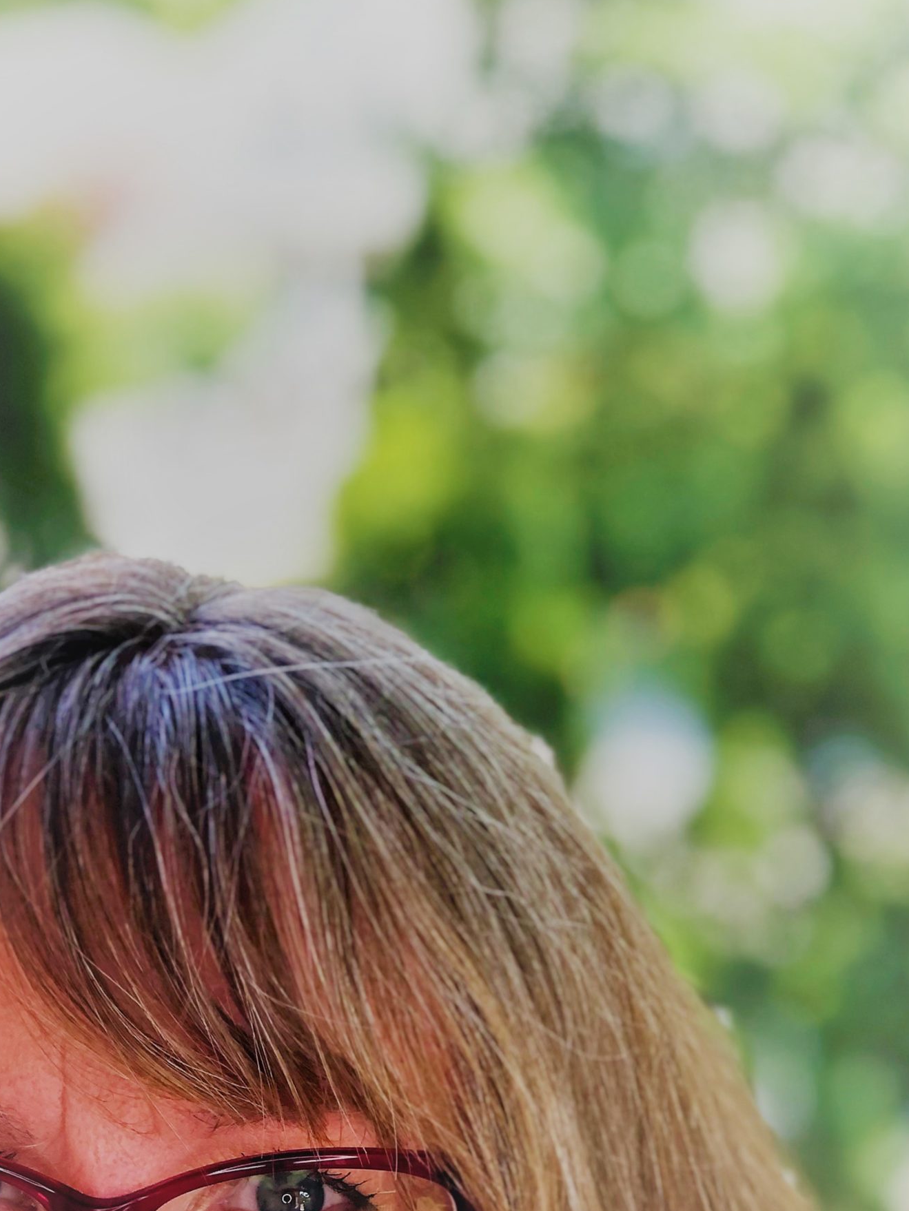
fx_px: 2905
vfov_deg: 23.4
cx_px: 311
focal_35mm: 83
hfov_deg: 17.7
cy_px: 819
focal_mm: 6.6
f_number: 2.8
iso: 25
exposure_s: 1/60
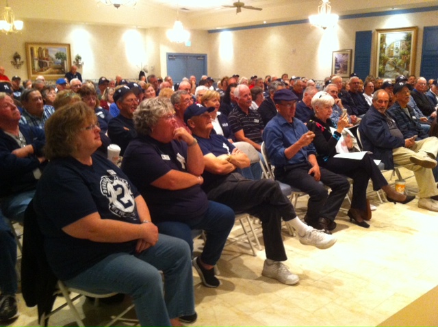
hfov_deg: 52.7
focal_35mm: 35
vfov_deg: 40.6
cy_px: 164
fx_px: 442
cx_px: 219
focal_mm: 3.85
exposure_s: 1/15
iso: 400
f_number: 2.8
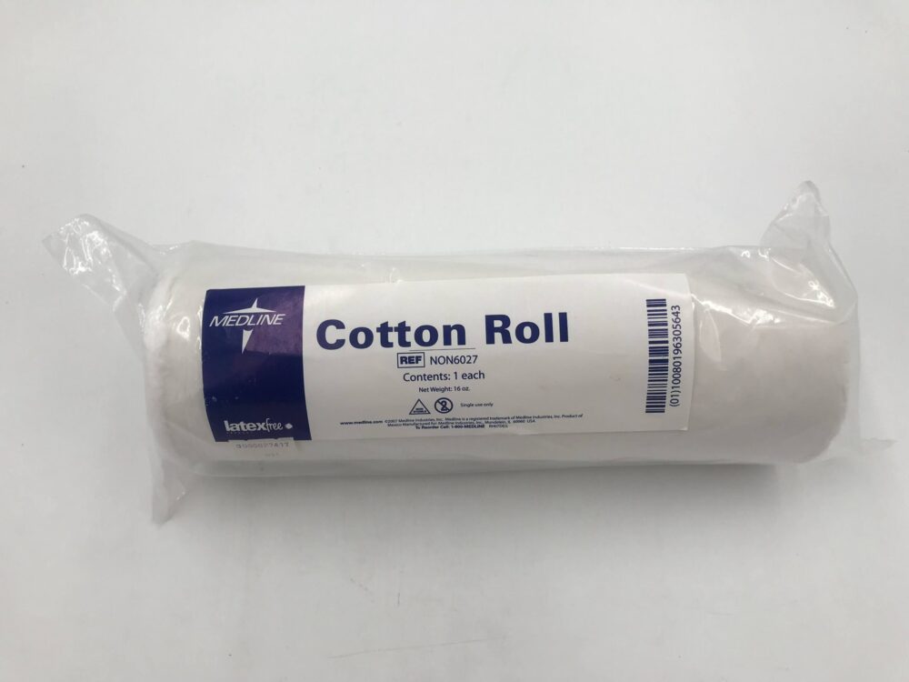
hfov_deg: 63.4
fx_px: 735
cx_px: 454
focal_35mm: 28
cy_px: 341
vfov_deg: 49.7
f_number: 1.8
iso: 20
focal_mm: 3.99
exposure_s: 1/167
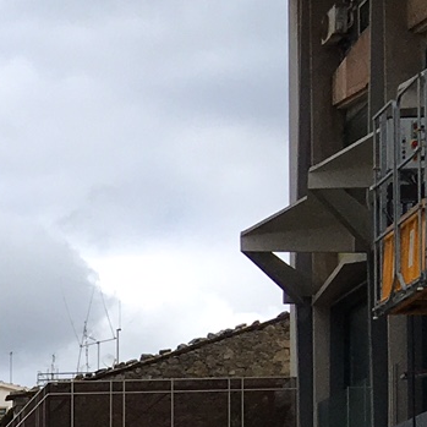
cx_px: -659
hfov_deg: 10.0
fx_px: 2065
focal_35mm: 148
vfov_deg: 11.3
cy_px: 661
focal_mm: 4.15
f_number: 2.2
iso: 25
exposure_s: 1/1748
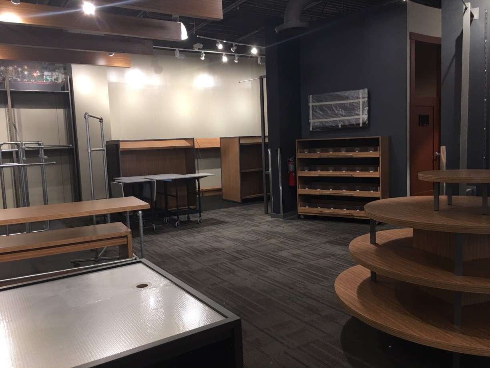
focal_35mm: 29
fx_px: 411
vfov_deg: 48.2
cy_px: 184
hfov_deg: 61.7
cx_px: 245
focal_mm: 4.15
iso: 40
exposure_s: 1/30
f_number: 2.2
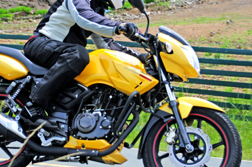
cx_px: 85
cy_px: 78
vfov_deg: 17.2
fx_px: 552
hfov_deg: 25.6
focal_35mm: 79
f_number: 4.2
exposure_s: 1/2000
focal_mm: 32
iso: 400
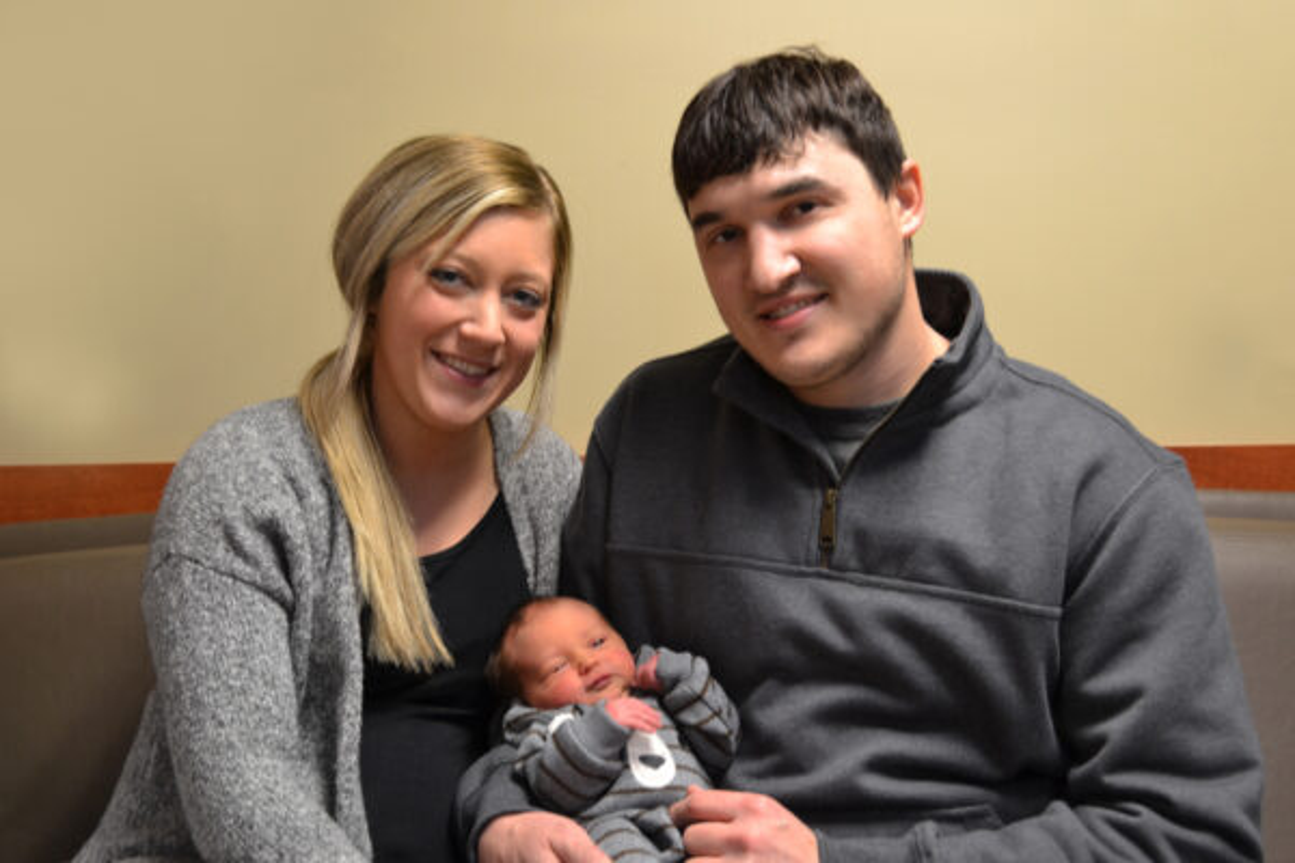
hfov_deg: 49.6
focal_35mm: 39
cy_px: 432
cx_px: 648
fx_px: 1403
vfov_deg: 34.2
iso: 800
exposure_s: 1/15
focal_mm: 26
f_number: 4.2
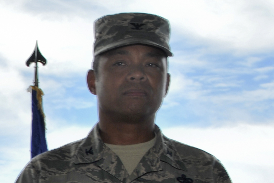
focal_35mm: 159
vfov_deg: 8.4
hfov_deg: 12.4
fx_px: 1209
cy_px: 266
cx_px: -111
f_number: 10
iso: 200
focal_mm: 44
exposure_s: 1/160
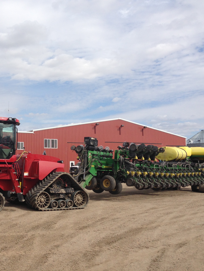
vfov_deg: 42.1
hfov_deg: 31.5
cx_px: 47
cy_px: 133
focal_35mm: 45
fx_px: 354
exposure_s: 1/2169
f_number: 2.4
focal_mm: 4.12
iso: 50
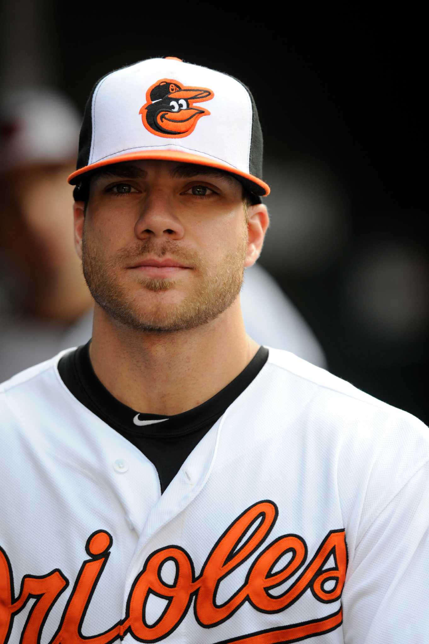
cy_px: 322
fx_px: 7162
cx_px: 214
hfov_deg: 3.4
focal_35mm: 400
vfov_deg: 5.2
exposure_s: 1/800
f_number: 4.5
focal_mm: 400
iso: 800
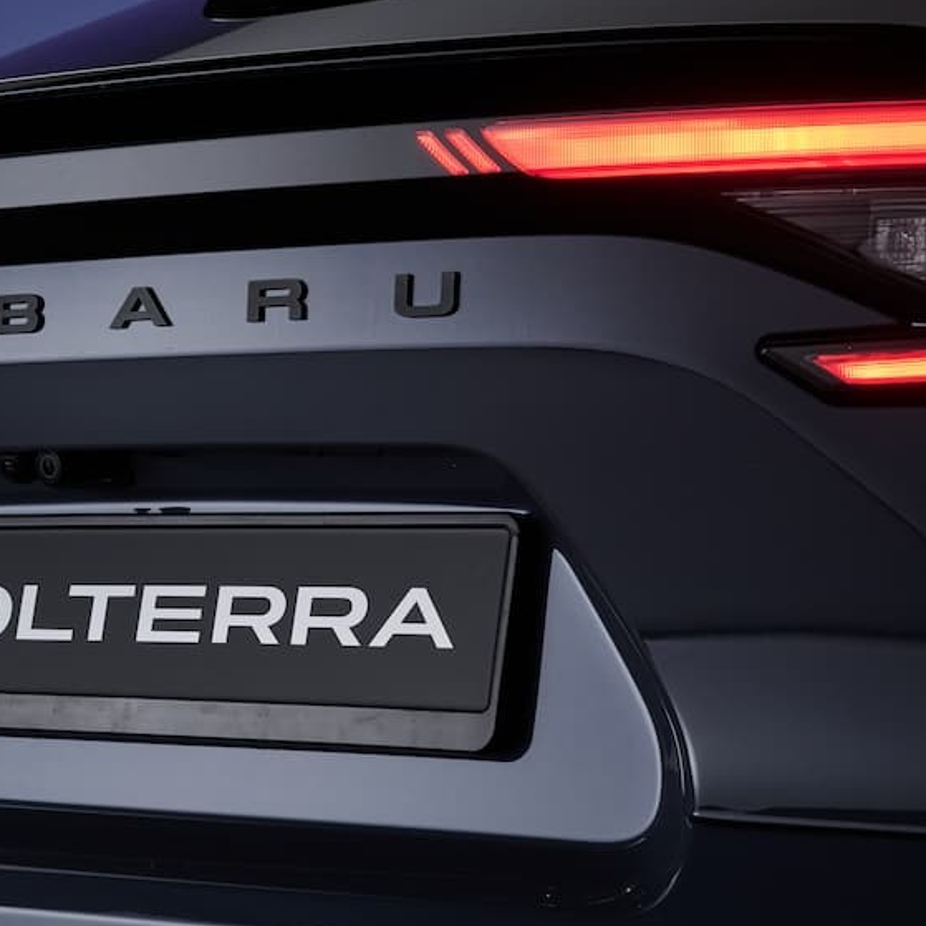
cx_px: 452
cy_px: 477
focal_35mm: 114
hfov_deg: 15.3
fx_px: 3450
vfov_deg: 15.3
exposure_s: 1/8
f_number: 9
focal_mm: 50
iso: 320
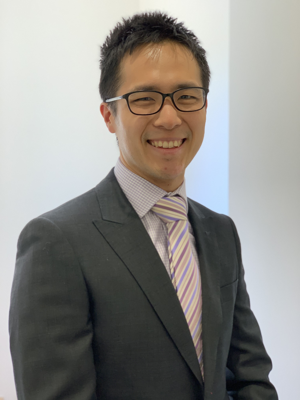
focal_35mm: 52
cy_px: 200
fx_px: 601
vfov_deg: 36.8
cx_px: 150
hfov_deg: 28.0
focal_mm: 6
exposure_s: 1/50
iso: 125
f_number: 2.4
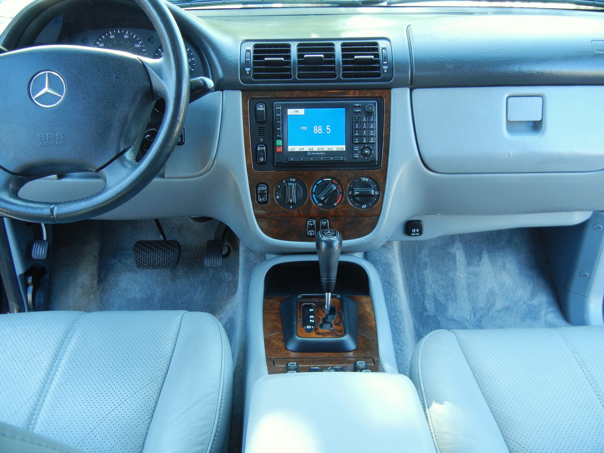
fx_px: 523
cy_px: 226
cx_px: 302
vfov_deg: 46.8
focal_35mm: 30
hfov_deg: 60.0
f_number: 3.5
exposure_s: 1/30
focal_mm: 5.4
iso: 185
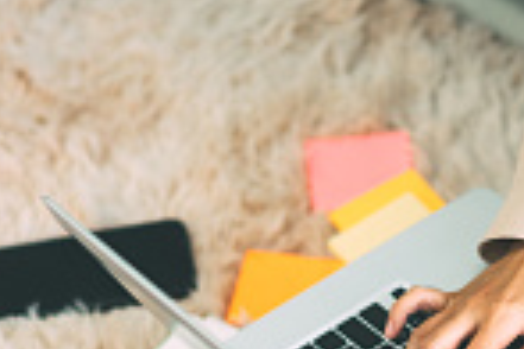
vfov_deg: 7.1
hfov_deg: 10.7
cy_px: 536
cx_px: 451
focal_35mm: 191
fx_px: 2780
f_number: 1.8
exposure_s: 1/200
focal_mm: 55
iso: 100
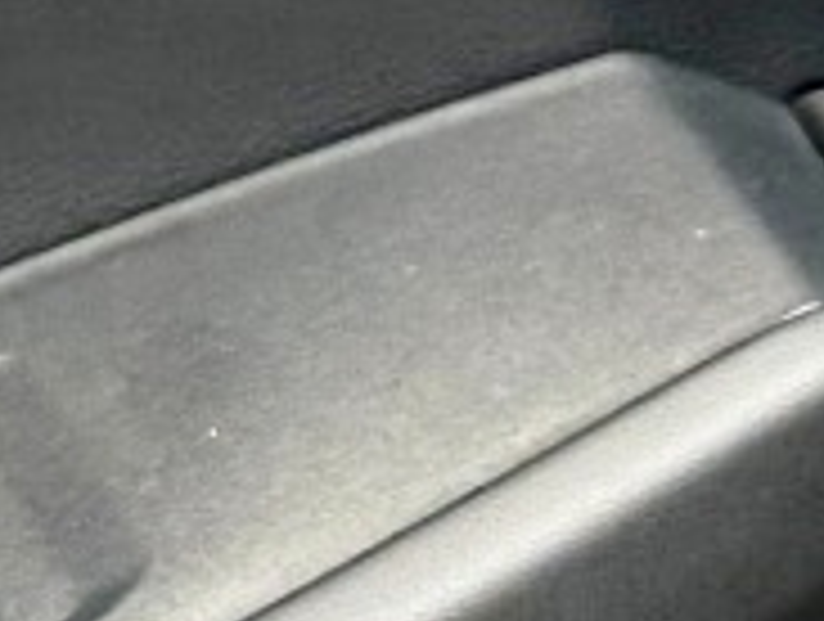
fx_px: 6392
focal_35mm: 268
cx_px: -221
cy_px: 86
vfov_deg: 5.6
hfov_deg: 7.3
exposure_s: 1/30
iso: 640
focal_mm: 6.86
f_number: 1.78
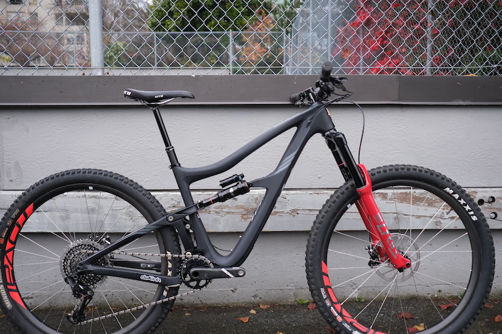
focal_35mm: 35
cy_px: 167
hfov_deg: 54.4
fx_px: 488
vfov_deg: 37.8
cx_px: 251
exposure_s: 1/400
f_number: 2
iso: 160
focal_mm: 23
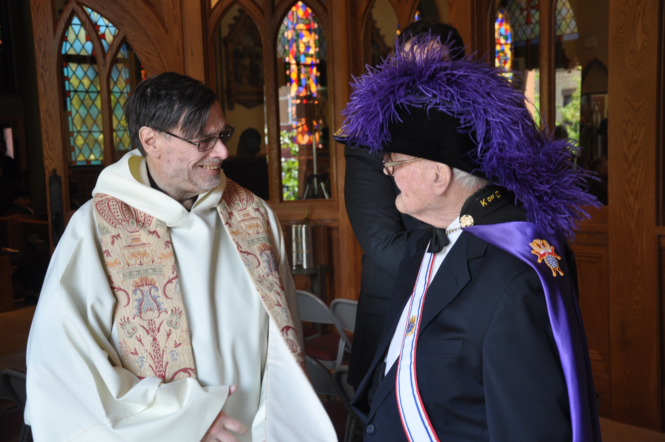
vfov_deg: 26.4
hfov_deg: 38.9
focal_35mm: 51
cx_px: 332
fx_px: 941
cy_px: 221
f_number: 4.5
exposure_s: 1/80
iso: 400
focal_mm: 34
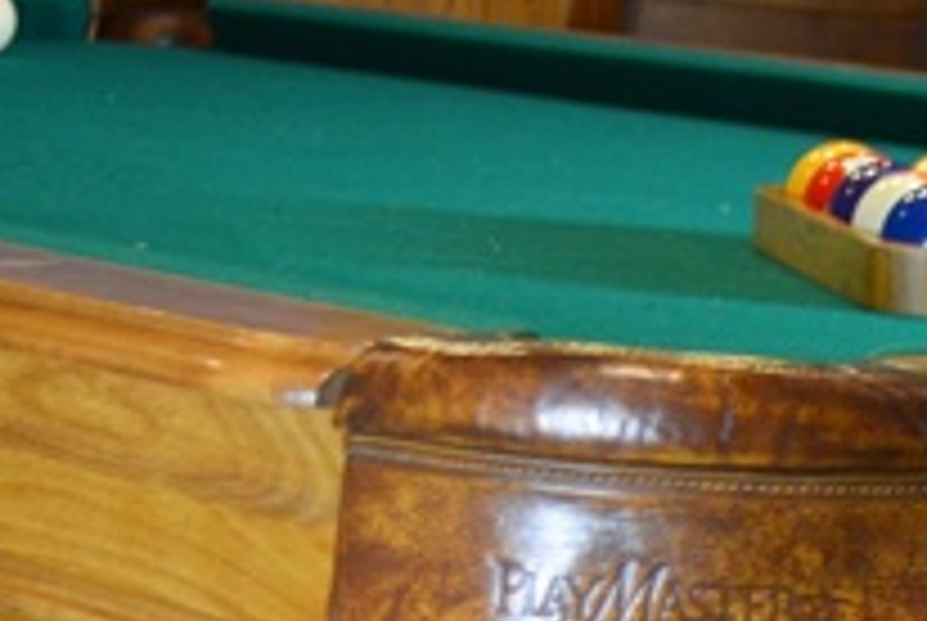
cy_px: 1112
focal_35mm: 157
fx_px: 4048
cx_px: 1382
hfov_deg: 12.4
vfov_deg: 8.4
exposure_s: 1/50
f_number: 4
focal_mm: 24
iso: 800
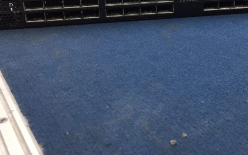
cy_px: 18
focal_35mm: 48
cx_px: 181
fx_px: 324
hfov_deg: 40.8
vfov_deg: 26.1
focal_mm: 4.15
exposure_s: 1/33
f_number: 2.2
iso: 50
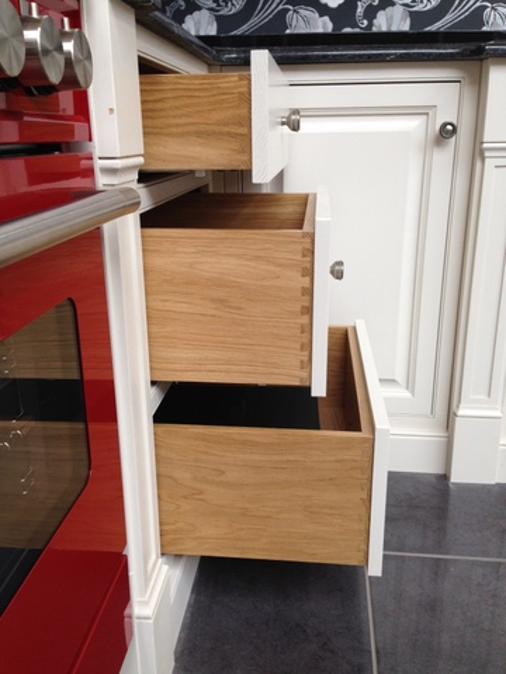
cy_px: 337
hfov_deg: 42.9
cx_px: 253
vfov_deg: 55.4
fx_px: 643
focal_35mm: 33
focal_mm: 4.12
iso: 64
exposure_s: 1/40
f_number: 2.4
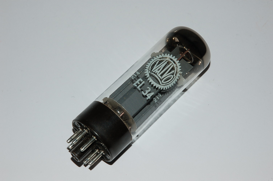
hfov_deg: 19.5
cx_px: 136
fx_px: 796
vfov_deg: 13.0
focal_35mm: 105
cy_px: 90
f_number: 22
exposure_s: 1/60
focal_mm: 70
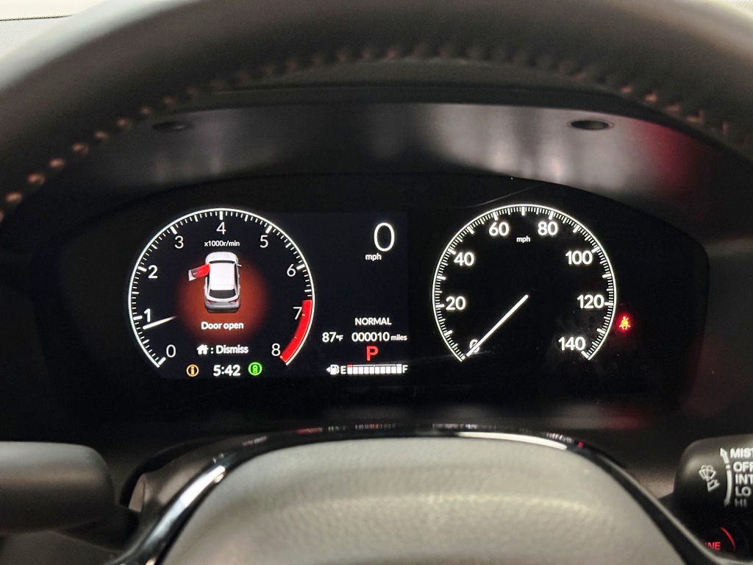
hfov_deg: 39.7
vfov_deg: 30.3
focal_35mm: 48
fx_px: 1044
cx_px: 376
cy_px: 282
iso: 640
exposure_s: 1/24
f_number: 1.78
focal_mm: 6.86
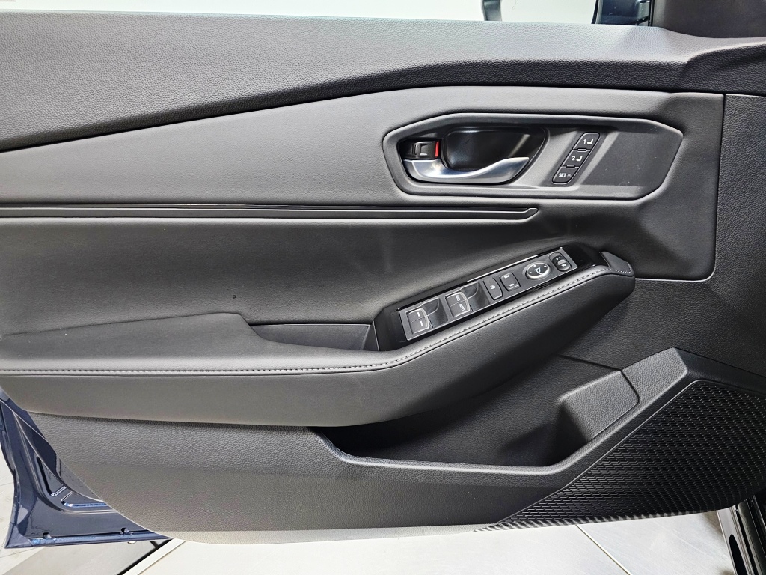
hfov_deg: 73.9
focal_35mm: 23
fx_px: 509
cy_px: 288
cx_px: 383
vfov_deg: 58.9
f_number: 1.7
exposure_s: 1/24
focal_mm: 6.3
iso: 800
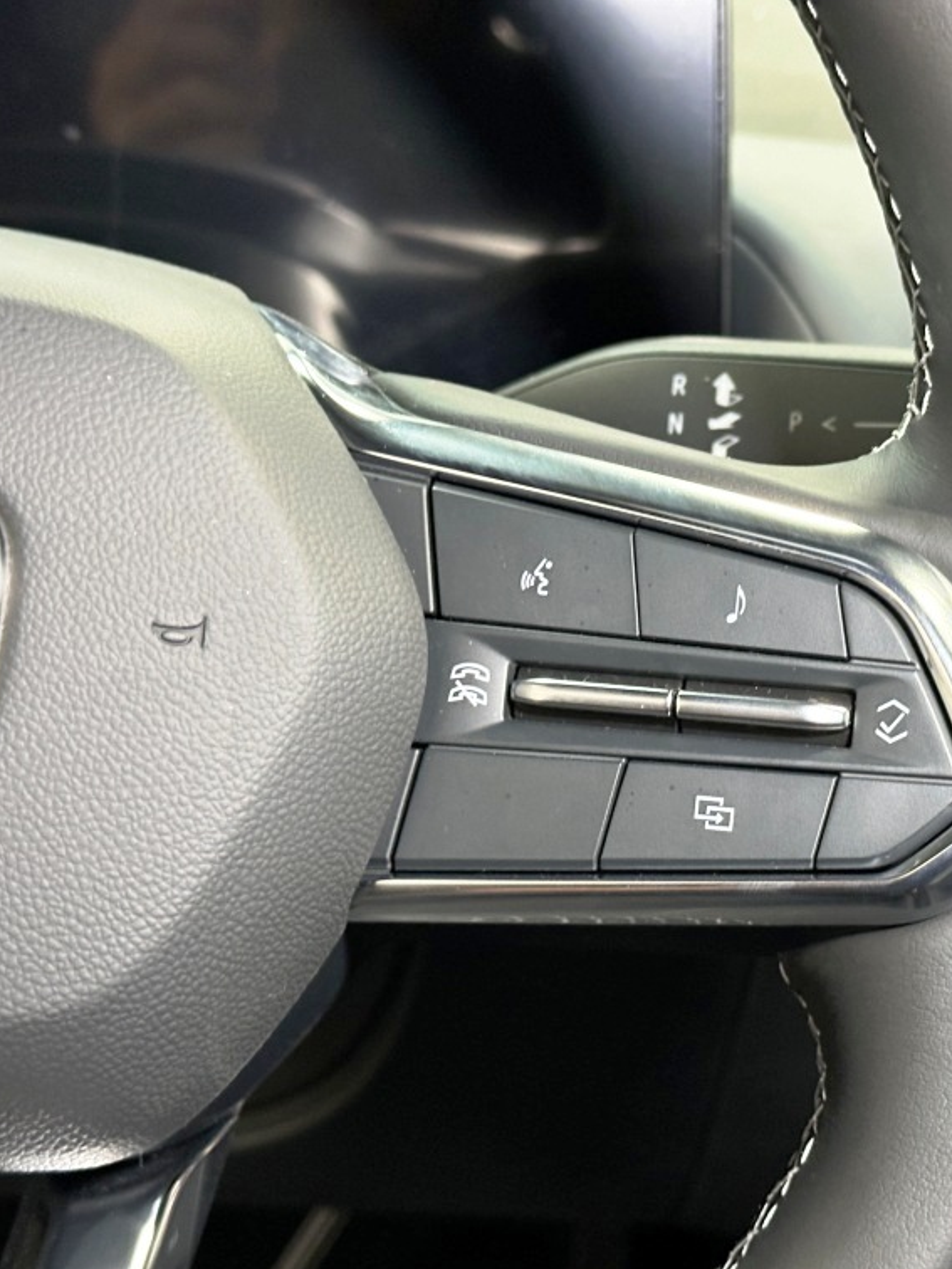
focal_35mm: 65
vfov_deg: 29.8
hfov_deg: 22.5
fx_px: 2383
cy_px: 643
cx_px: 656
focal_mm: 6.86
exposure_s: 1/30
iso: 500
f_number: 1.78
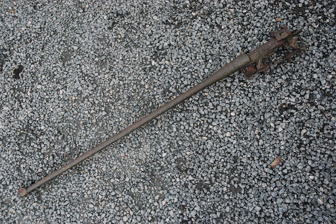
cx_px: 168
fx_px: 308
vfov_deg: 40.0
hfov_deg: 57.2
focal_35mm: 33
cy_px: 112
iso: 1600
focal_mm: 22
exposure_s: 1/640
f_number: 5
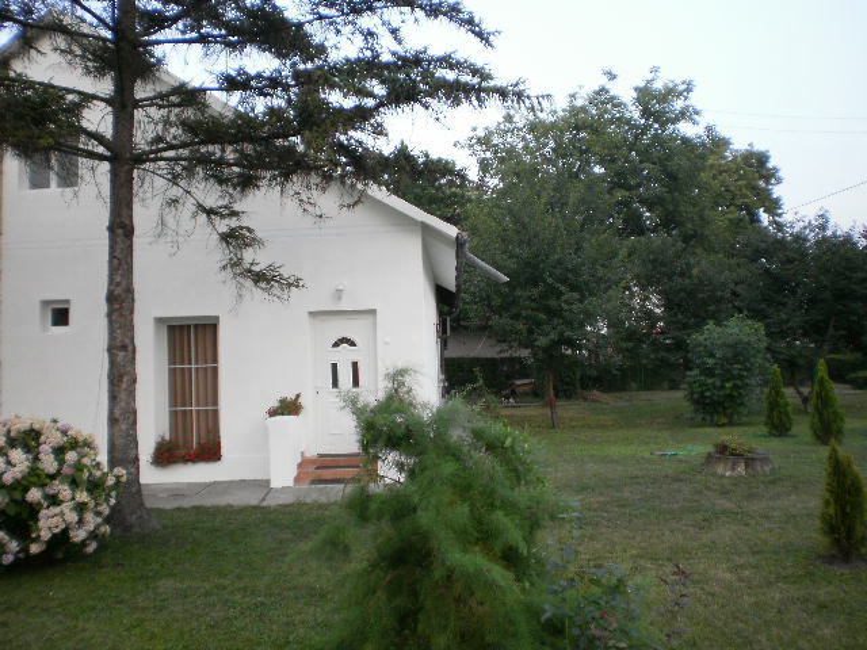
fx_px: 902
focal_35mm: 36
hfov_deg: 51.4
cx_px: 434
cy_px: 325
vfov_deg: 39.7
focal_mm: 6.3
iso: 100
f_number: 3.1
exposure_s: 1/50
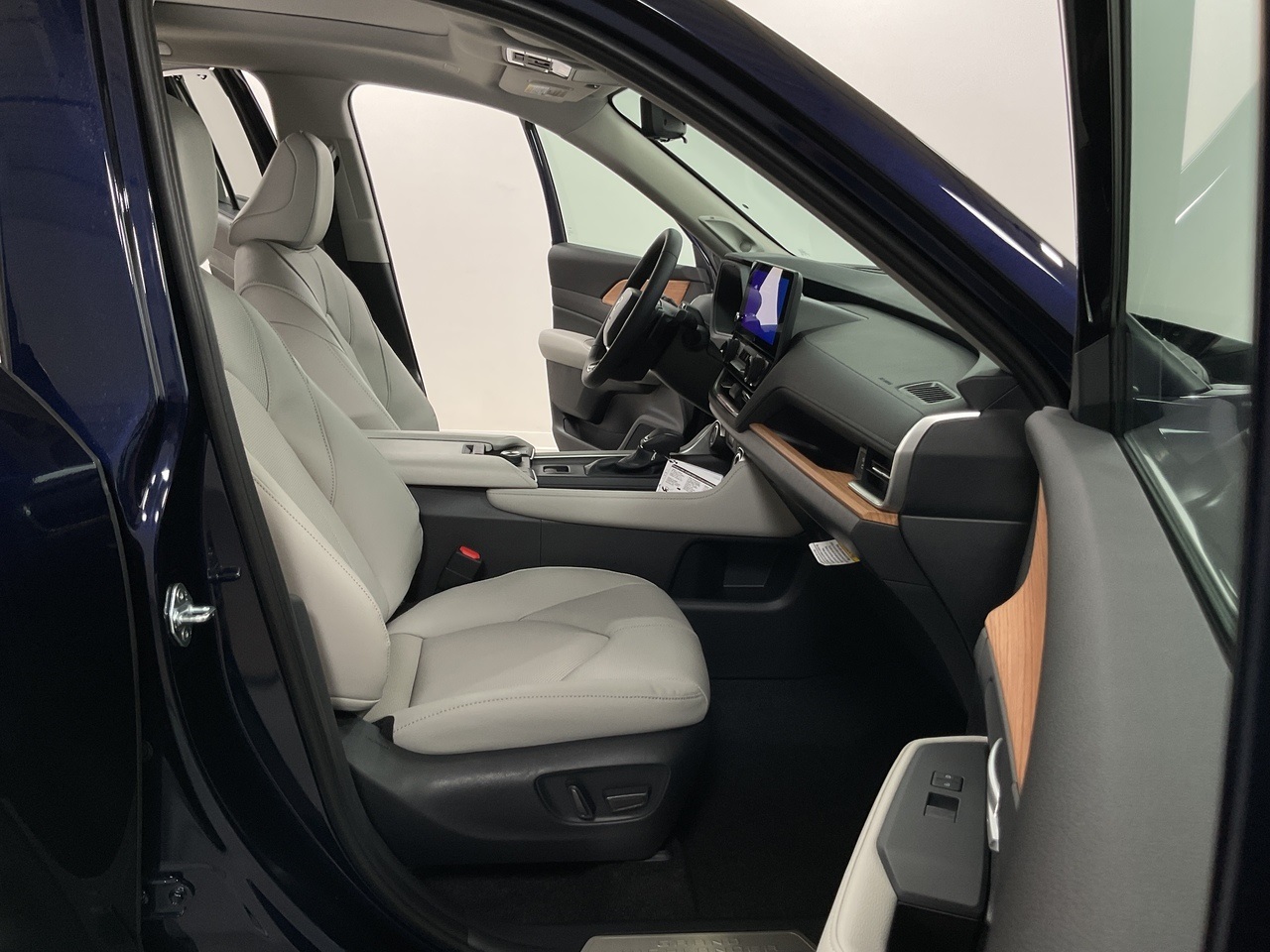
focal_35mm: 29
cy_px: 476
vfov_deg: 48.2
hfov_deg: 61.7
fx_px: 1064
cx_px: 635
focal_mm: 3
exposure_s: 1/120
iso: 25
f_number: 1.8
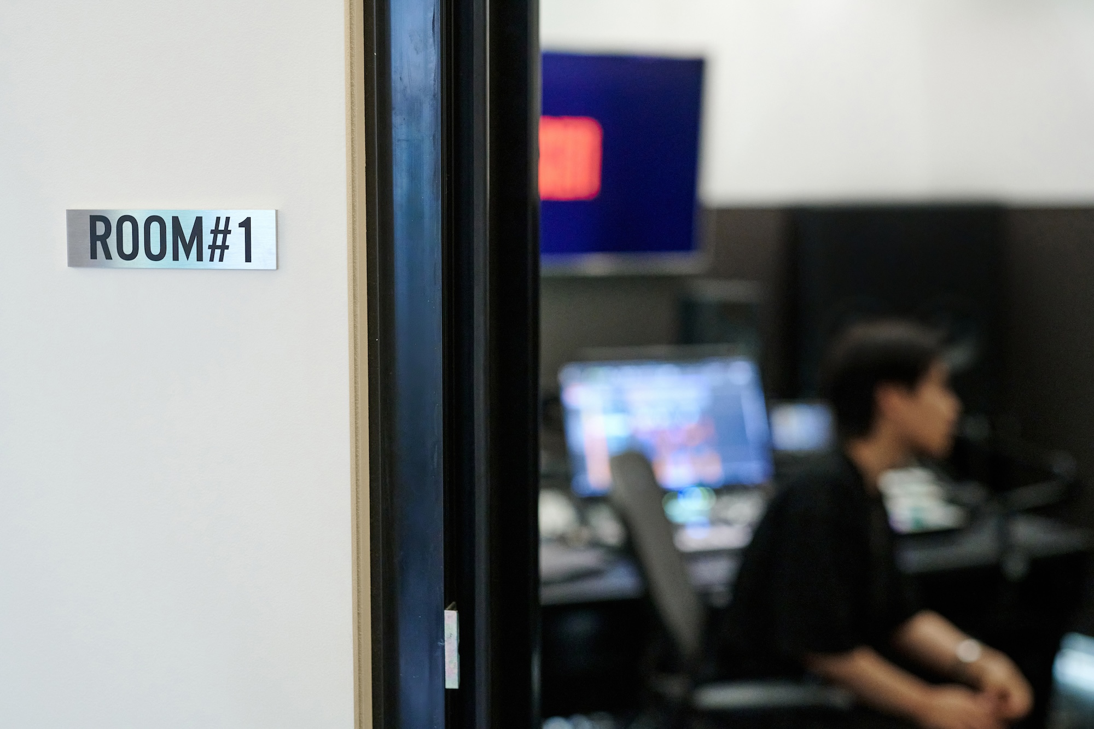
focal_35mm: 50
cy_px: 364
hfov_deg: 39.6
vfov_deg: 27.0
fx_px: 1519
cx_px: 547
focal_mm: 50
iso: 3200
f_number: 2.8
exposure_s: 1/200
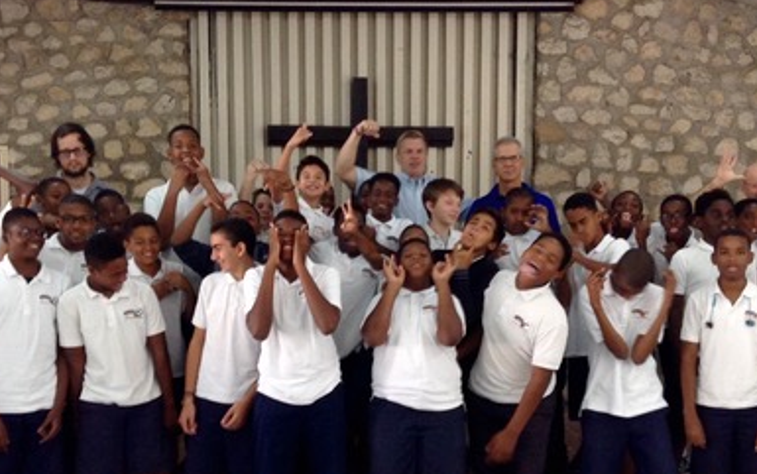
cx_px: 378
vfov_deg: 22.4
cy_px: 281
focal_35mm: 58
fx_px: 1197
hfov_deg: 35.1
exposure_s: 1/24
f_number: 2.4
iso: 64
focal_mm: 3.3
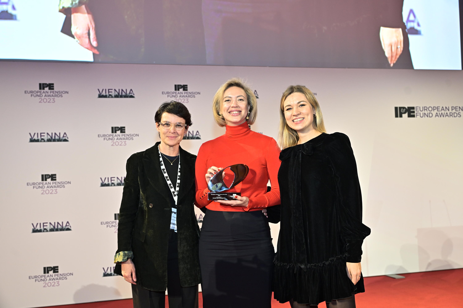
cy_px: 154
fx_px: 566
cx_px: 232
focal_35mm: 44
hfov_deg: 44.5
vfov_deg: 30.5
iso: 1000
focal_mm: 44
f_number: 4.5
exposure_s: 1/60
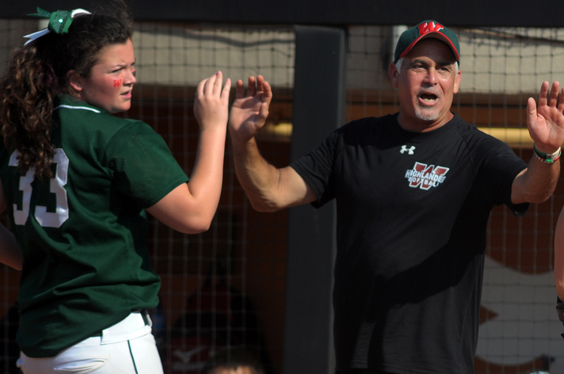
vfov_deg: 1.7
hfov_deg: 2.5
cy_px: 268
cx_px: 414
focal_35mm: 814
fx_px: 12738
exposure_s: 1/1000
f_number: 5
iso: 200
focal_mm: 300
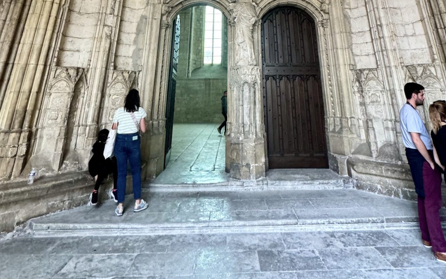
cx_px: 237
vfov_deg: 39.4
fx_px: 304
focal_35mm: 25
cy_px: -34
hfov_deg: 72.5
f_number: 2.2
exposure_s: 1/99
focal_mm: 2.22
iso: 320
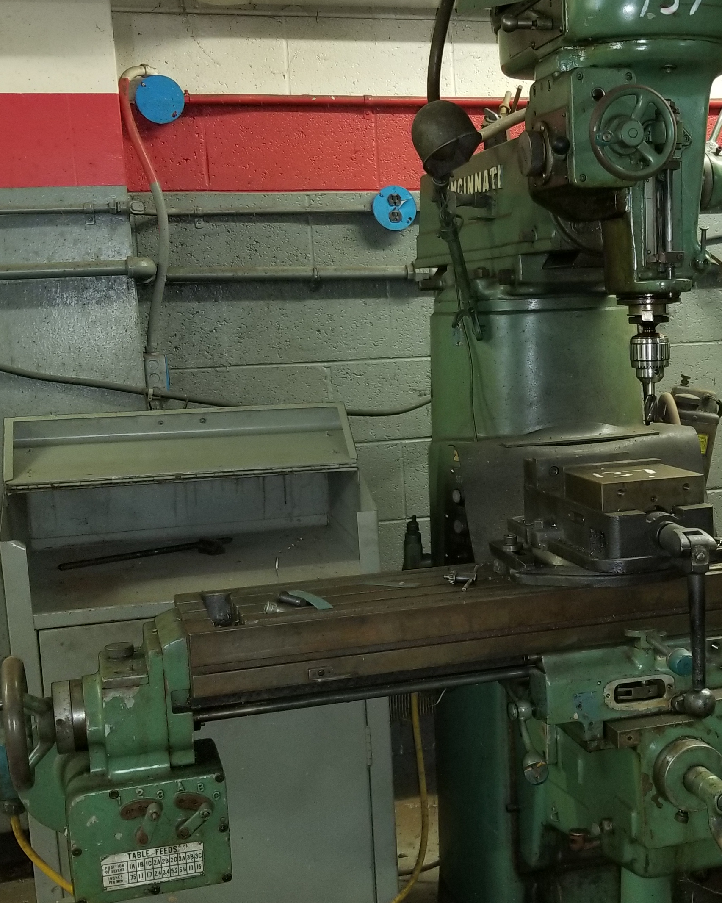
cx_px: 565
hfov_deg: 30.8
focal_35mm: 48
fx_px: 1282
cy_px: 501
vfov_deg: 38.7
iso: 125
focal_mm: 4.3
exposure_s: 1/13
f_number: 1.7
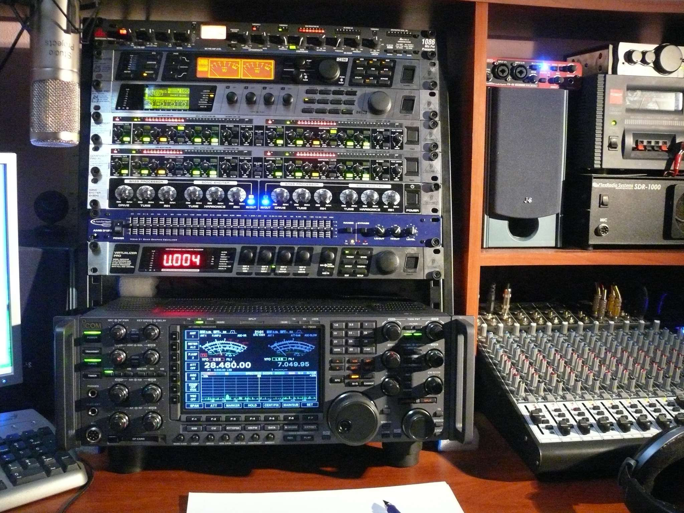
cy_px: 256
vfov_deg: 40.7
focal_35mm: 35
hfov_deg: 52.6
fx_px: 692
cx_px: 342
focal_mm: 7.5
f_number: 2.8
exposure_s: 1/13
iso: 800
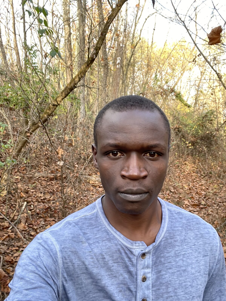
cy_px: 150
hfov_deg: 46.8
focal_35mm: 30
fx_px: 261
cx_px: 113
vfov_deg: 60.0
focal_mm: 2.71
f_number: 2.2
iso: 64
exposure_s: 1/60
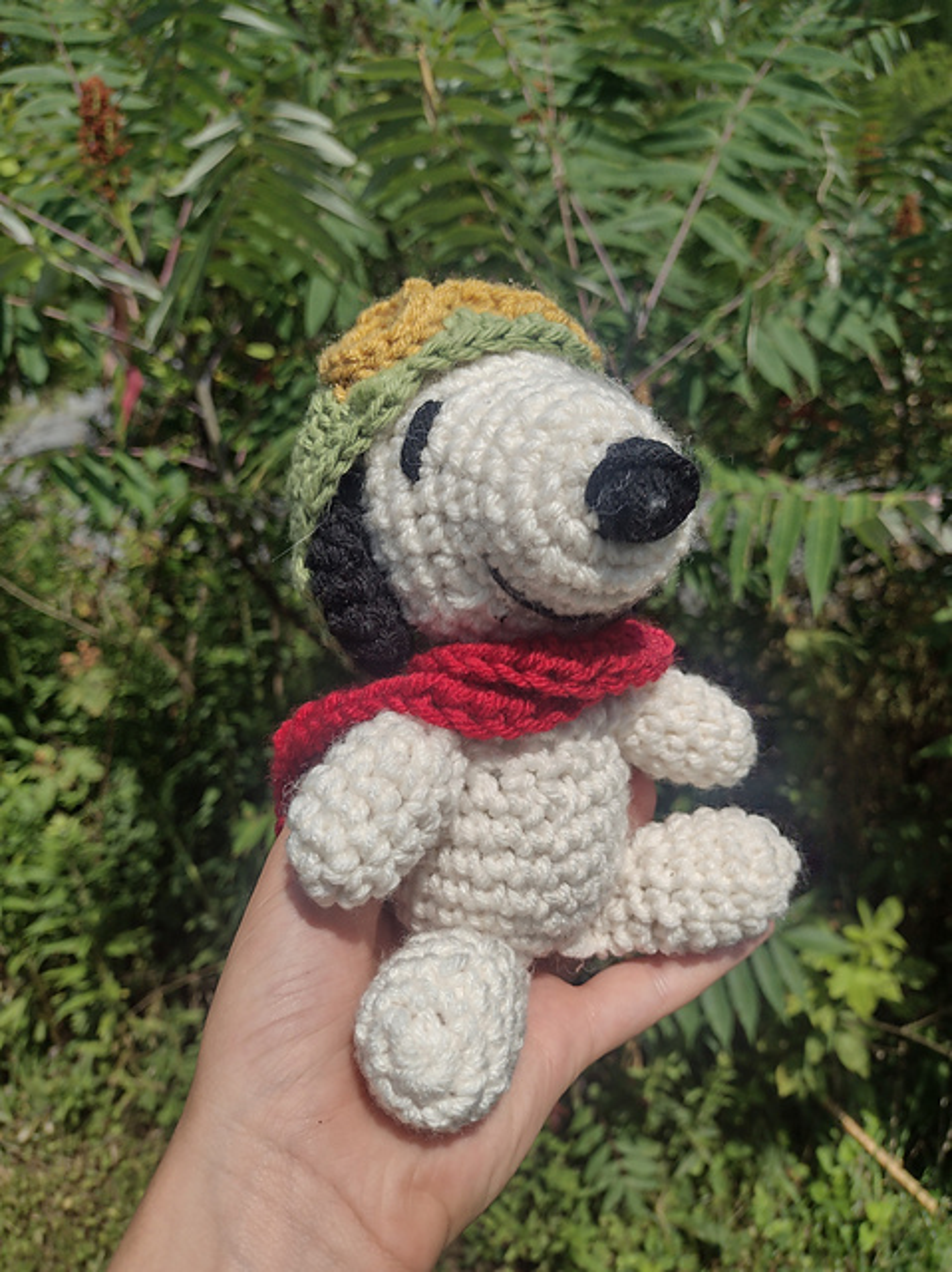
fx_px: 991
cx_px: 476
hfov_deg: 51.3
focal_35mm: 27
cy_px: 636
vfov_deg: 65.4
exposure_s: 1/5652
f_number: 1.7
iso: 100
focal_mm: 4.71
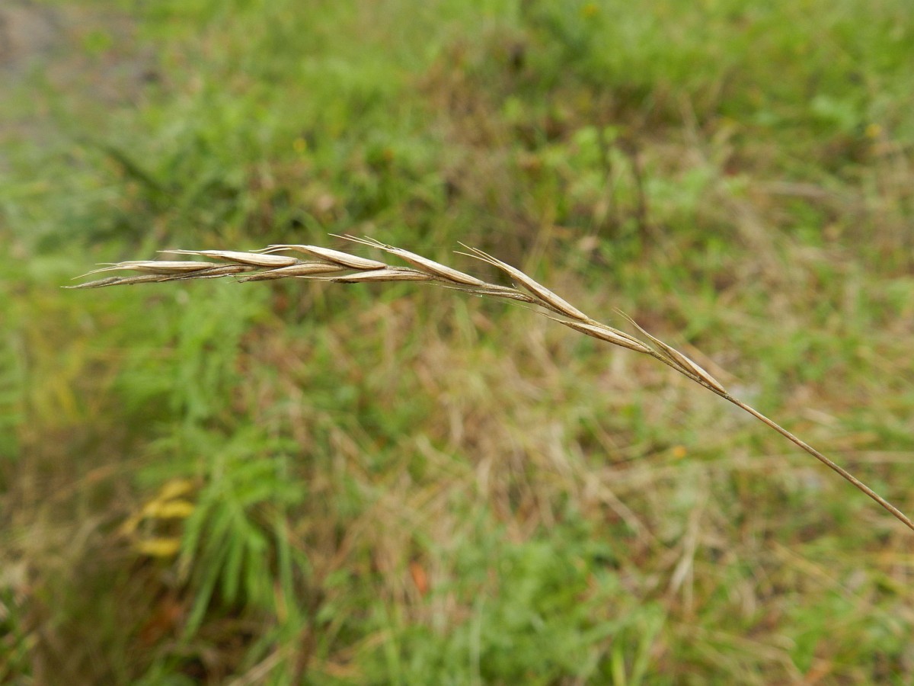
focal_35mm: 32
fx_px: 845
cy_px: 343
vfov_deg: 44.2
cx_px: 457
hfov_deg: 56.8
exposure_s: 1/100
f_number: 3.7
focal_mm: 5.6
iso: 160
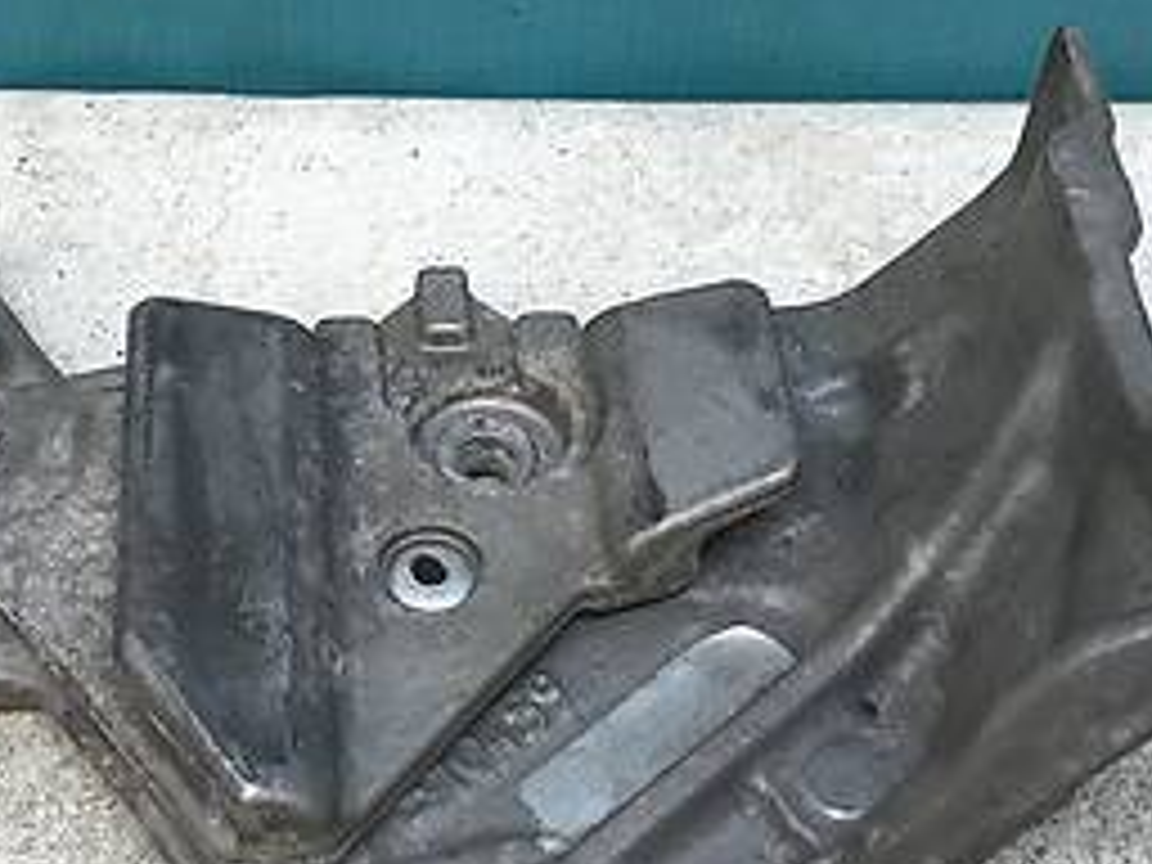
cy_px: 387
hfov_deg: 27.7
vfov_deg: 21.0
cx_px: 441
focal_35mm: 70
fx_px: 2330
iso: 32
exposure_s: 1/33
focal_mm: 4
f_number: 1.8
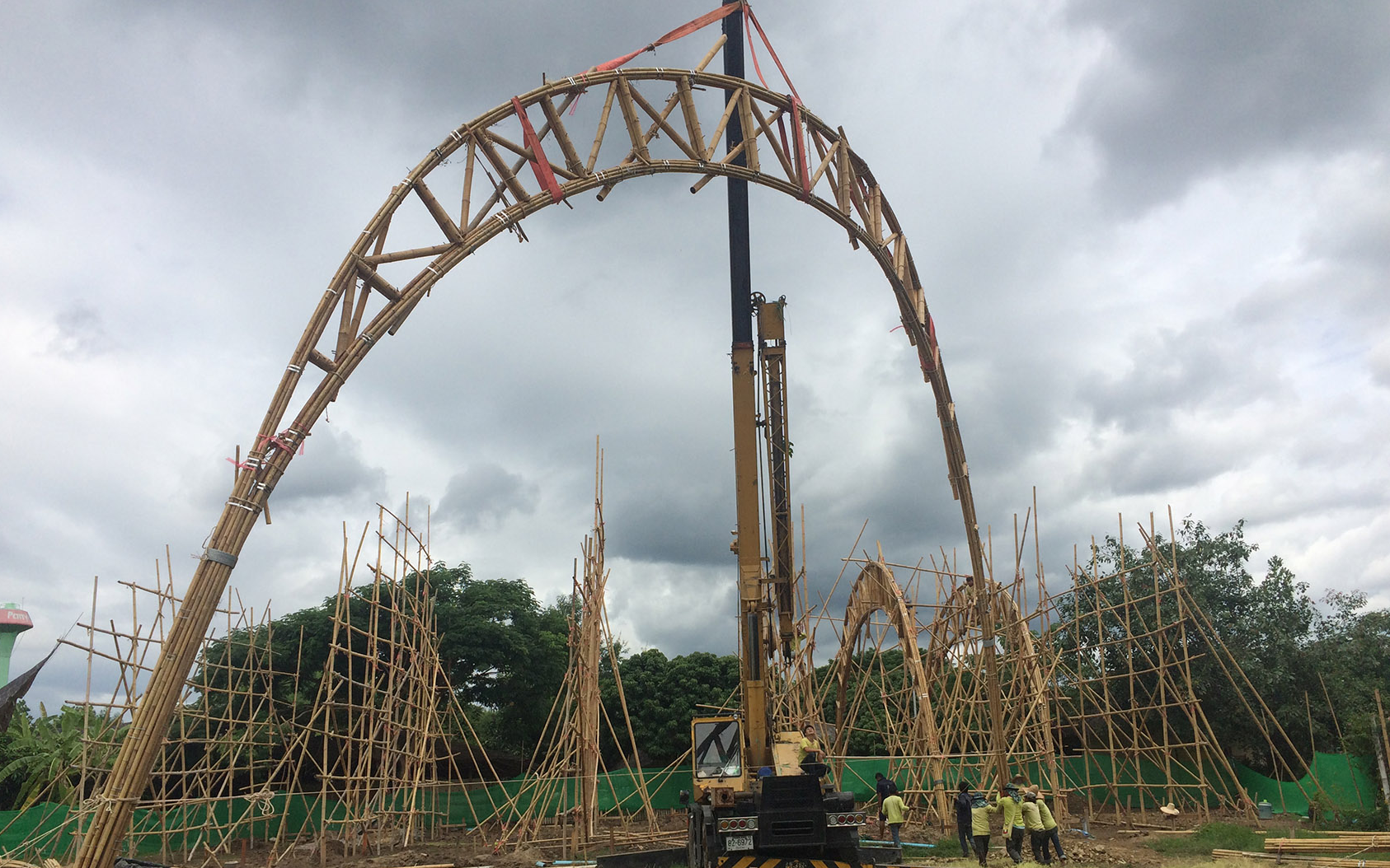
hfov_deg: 61.2
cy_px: 524
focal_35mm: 31
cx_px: 690
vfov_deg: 40.4
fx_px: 1174
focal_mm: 4.15
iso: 32
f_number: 2.2
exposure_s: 1/3731
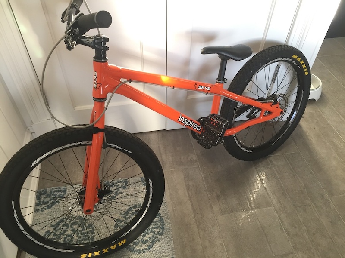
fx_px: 289
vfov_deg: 48.2
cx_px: 172
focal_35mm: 29
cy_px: 129
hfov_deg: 61.7
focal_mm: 4.15
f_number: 2.2
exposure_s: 1/30
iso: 64
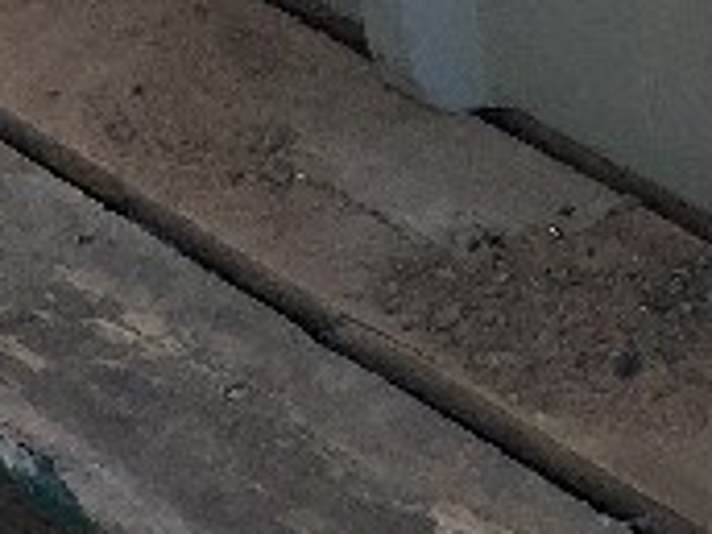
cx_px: 896
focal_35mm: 180
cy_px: -132
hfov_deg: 10.8
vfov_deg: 8.2
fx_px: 3702
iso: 16
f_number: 1.8
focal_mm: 3
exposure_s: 1/580
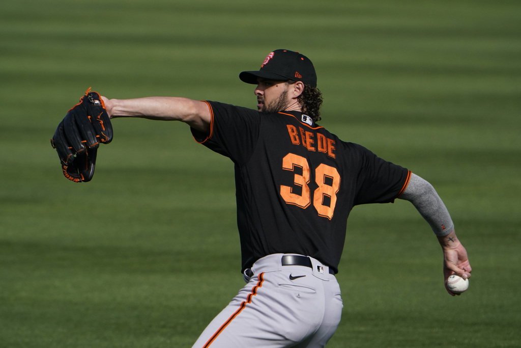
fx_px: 12215
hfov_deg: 2.4
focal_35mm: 844
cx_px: 260
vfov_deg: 1.6
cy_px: 174
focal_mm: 844
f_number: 13
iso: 1600
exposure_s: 1/2500
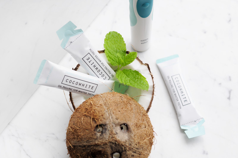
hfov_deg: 27.0
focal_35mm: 75
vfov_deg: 18.1
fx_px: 495
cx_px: 119
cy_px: 79
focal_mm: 50
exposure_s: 1/100
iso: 720
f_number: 5
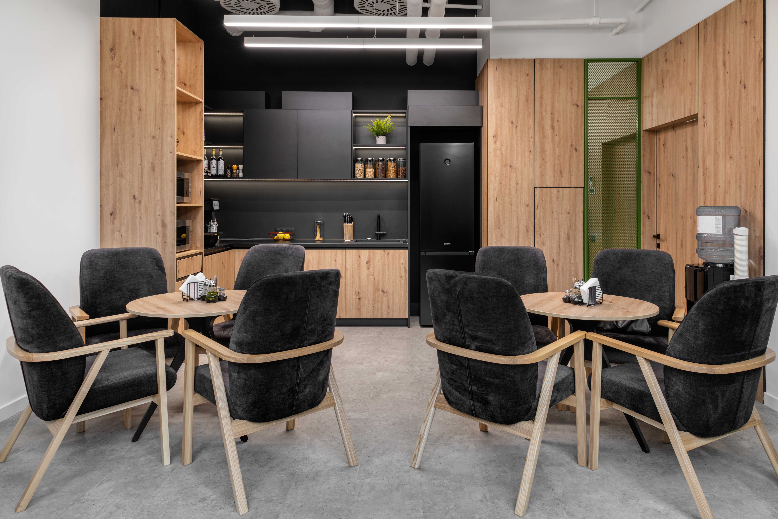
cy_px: 260
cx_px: 389
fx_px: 519
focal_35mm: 24
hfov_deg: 73.7
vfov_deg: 53.1
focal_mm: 24
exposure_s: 1/1.67
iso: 320
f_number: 11
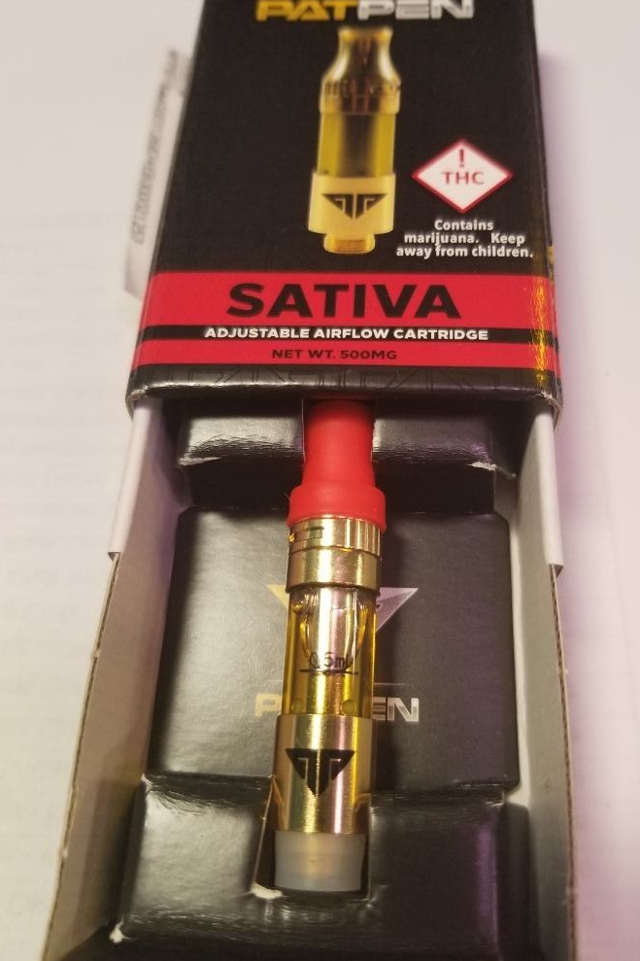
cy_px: 466
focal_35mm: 28
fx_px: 747
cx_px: 355
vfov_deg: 65.5
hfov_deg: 46.3
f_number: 1.7
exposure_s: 1/50
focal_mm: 4.25
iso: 160
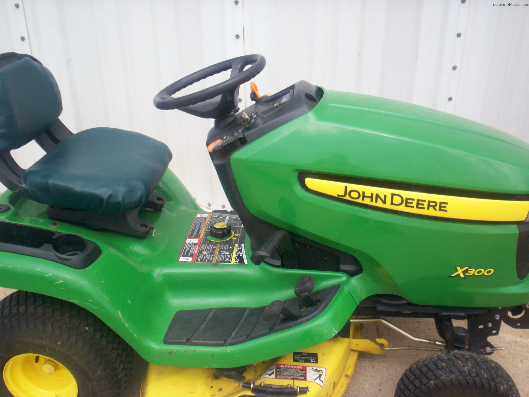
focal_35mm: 36
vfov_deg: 39.7
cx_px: 264
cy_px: 198
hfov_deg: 51.4
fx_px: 550
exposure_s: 1/235
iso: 100
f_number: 4.5
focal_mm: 5.9
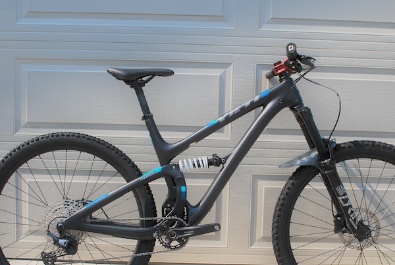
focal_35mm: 44
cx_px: 201
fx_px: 483
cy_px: 167
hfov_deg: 44.4
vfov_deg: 30.5
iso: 100
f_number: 7.1
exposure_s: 1/200
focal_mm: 22
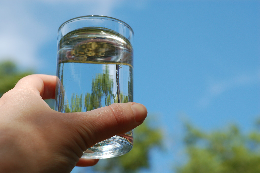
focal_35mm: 75
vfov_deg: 18.2
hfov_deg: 27.0
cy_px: 86
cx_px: 130
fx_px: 541
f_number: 6.3
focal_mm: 50
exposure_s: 1/320
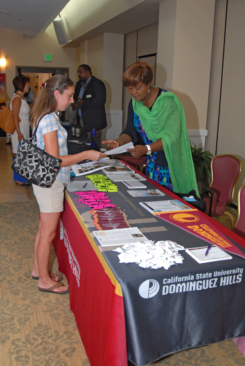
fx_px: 366
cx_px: 122
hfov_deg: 37.0
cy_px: 183
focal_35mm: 36
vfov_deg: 53.1
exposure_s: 1/60
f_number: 6.3
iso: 640
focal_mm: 24
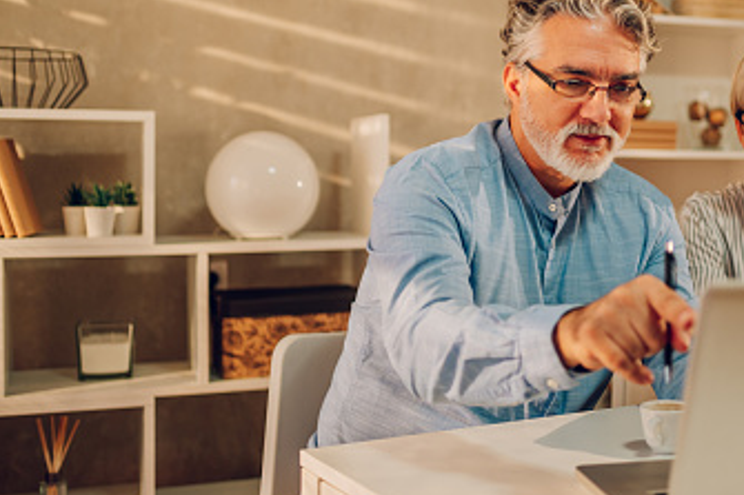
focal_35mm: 53
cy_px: 191
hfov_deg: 36.9
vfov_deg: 25.4
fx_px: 1095
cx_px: 529
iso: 400
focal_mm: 35
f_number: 1.8
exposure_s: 1/125
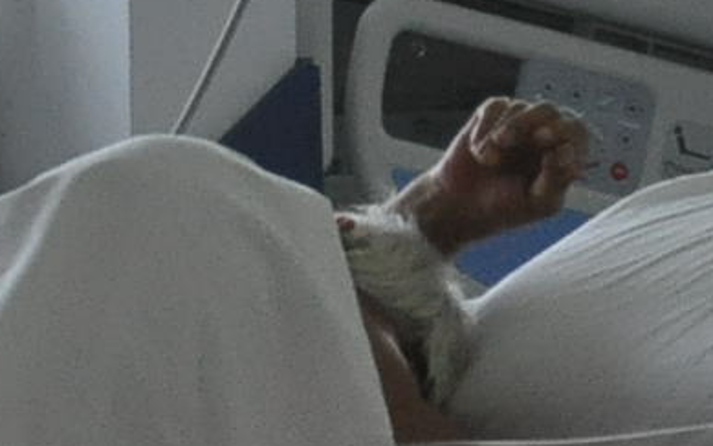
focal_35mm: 404
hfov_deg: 5.2
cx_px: -57
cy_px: 149
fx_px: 7849
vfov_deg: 3.3
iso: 1600
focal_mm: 48
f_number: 6.3
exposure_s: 1/160
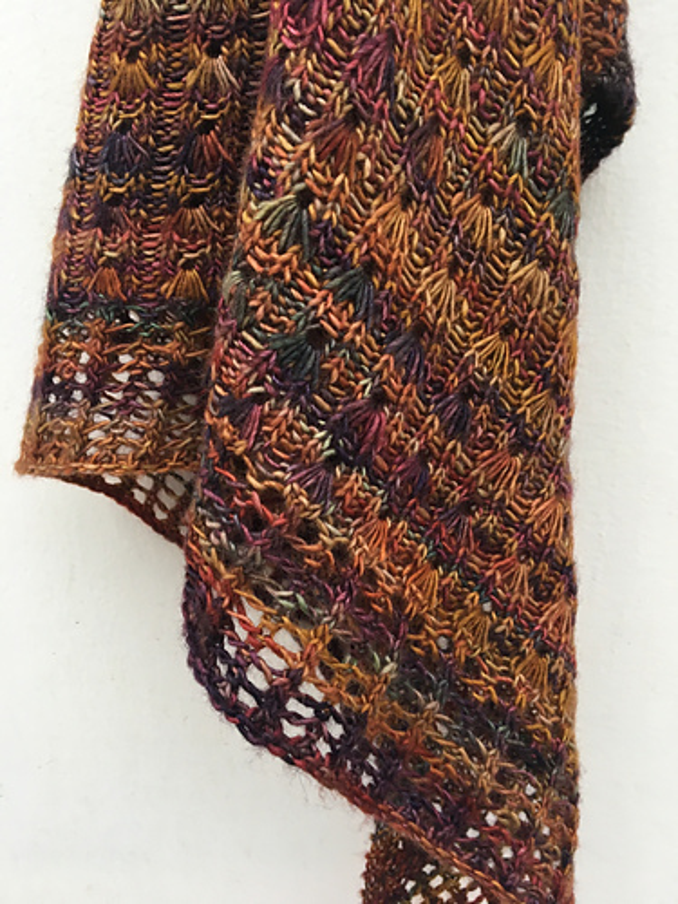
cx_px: 339
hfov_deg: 48.2
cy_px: 452
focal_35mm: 29
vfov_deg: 61.7
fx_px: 757
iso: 80
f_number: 2.2
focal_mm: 4.15
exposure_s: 1/30
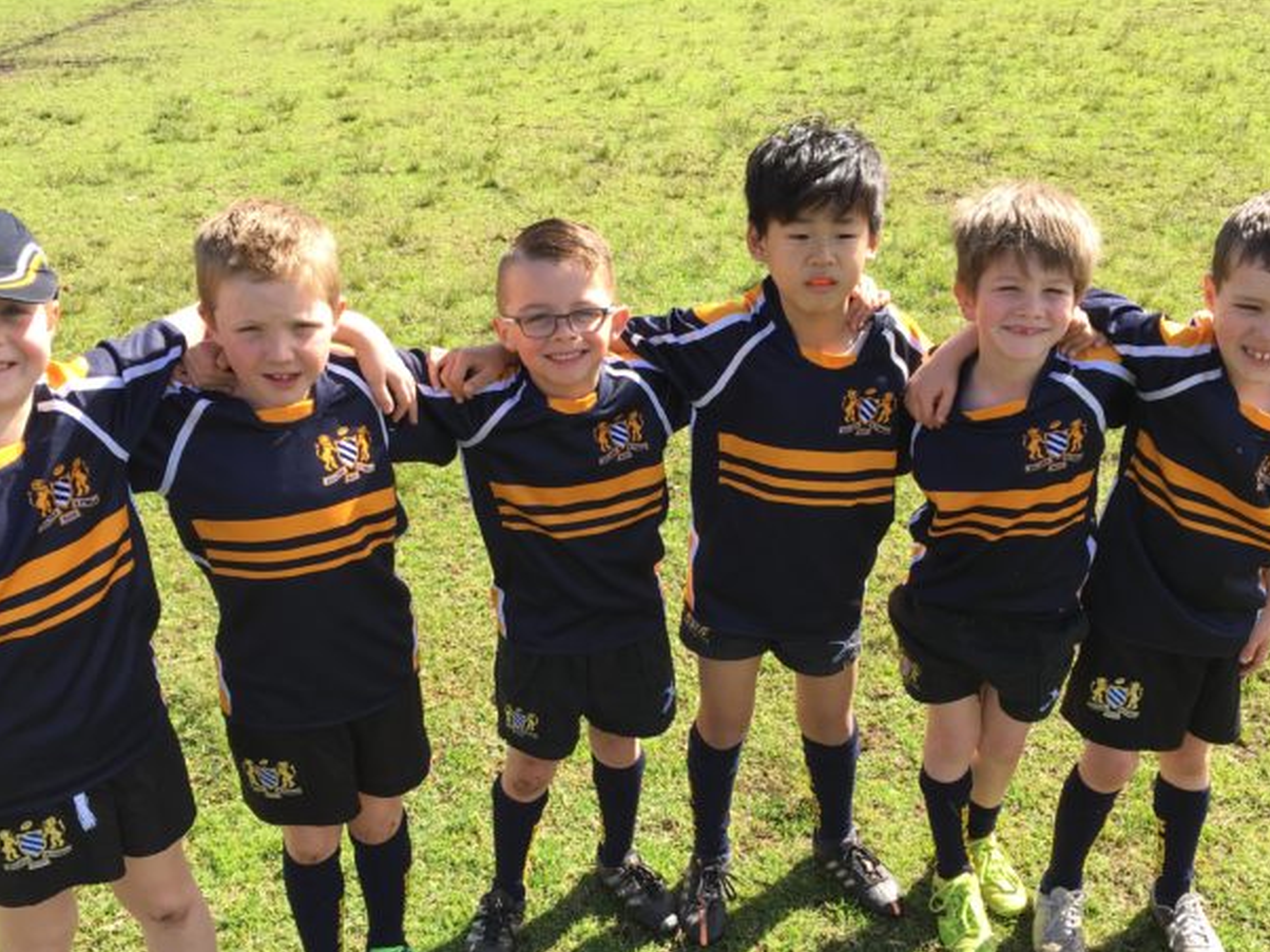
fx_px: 1357
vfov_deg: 38.4
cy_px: 589
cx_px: 620
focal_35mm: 37
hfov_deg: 50.2
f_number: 2.2
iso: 25
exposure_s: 1/460
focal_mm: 4.15
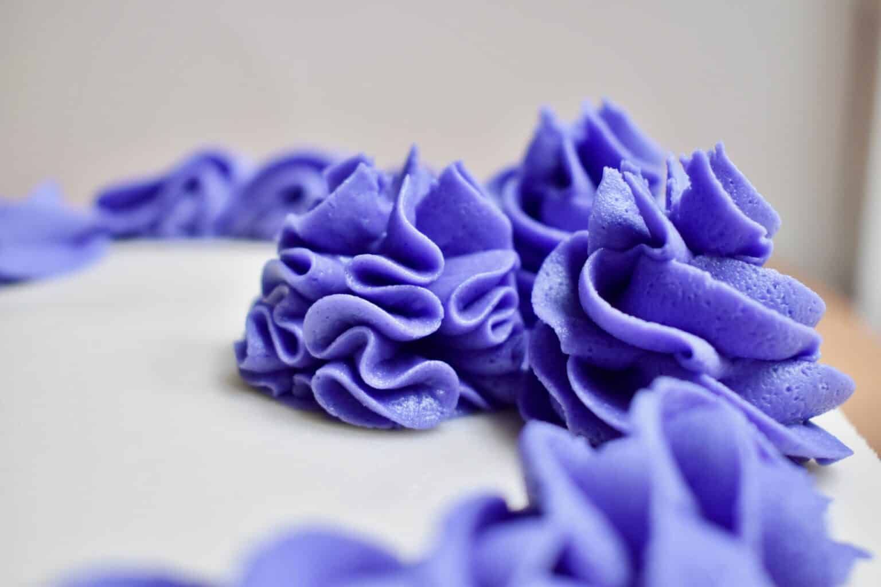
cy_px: 294
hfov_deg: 38.9
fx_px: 1248
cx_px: 440
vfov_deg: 26.5
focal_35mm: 51
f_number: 4.5
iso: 800
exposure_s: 1/30
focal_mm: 34
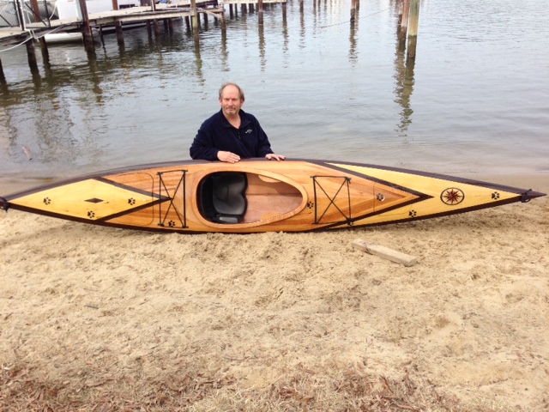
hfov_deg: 55.4
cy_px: 206
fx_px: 523
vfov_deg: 42.9
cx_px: 274
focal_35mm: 33
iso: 50
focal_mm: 4.12
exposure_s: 1/786
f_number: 2.4
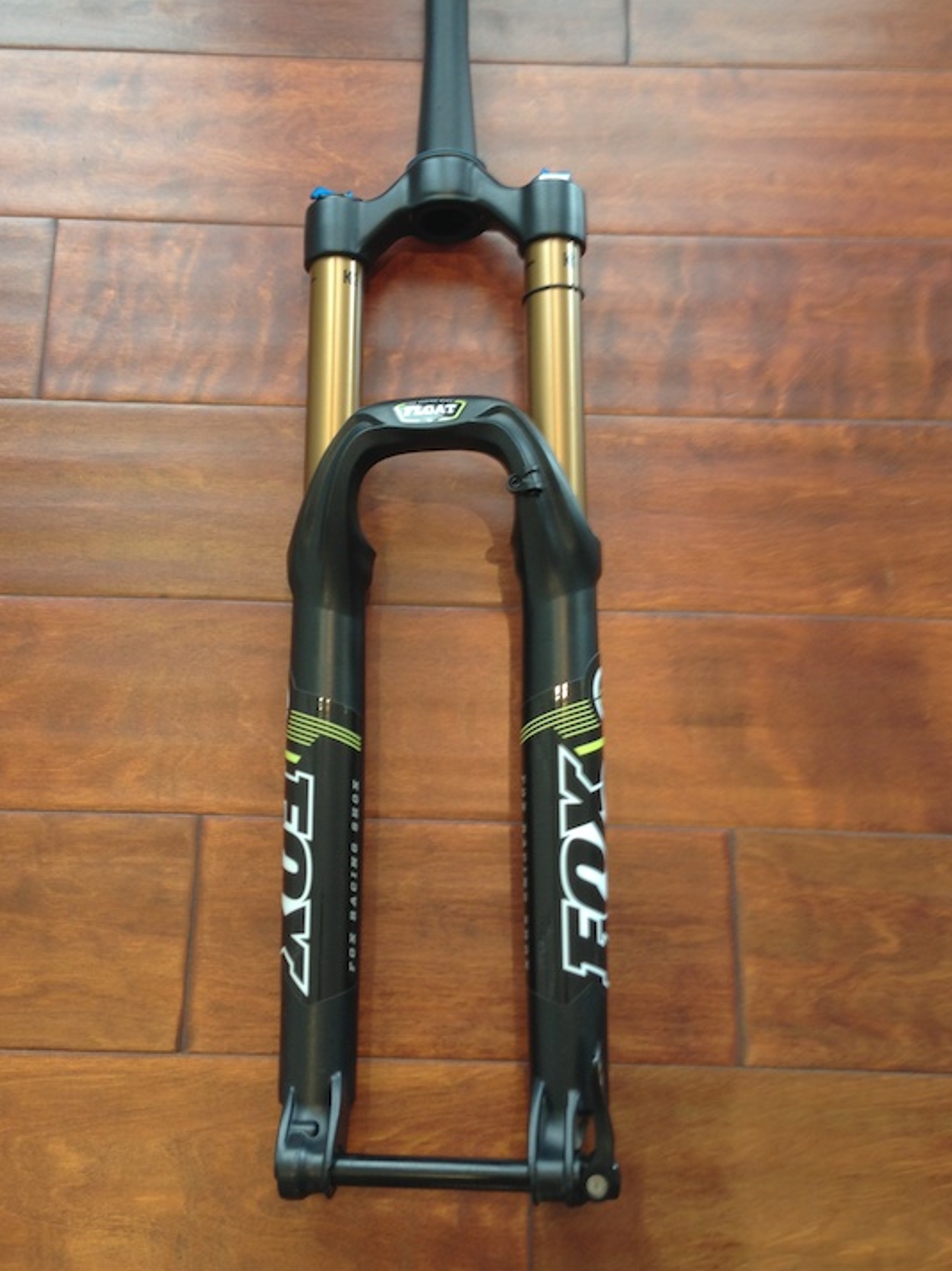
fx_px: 1358
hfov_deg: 38.6
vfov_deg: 50.0
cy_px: 561
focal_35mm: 37
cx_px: 445
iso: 64
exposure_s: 1/20
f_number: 2.4
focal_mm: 4.13
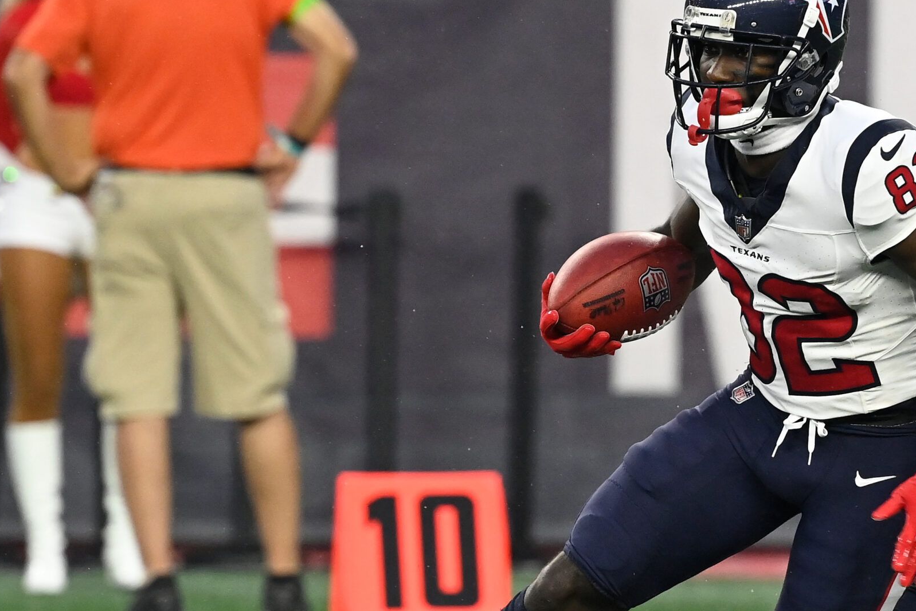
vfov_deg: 2.1
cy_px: 367
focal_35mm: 641
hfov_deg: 3.2
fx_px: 16307
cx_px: 719
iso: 5000
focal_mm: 400
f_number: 5.6
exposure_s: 1/1250
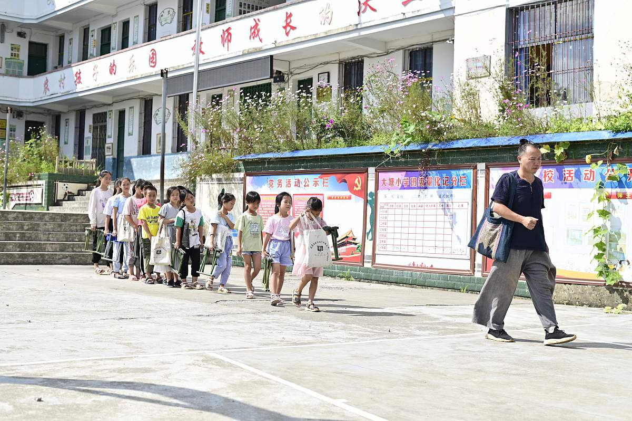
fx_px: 877
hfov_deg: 39.6
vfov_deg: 26.9
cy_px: 210
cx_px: 316
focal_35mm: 50
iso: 100
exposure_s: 1/800
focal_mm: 50
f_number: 4.5
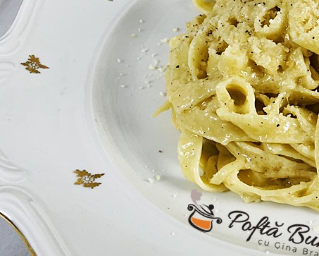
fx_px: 529
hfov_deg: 30.8
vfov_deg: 27.1
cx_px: 330
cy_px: 109
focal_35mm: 56
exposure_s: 1/100
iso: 64
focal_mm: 4.2
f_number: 1.6
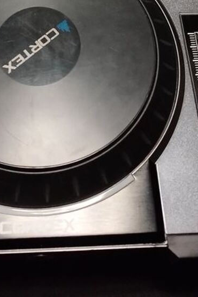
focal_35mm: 60
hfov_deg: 22.6
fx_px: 495
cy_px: -38
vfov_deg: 29.7
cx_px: 73
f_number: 1.89
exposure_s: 1/33.3
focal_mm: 5.89
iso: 330
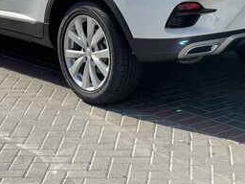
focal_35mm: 122
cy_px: -12
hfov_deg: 16.1
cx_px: 101
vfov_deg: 12.0
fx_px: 863
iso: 25
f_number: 2
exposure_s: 1/1332
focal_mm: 6
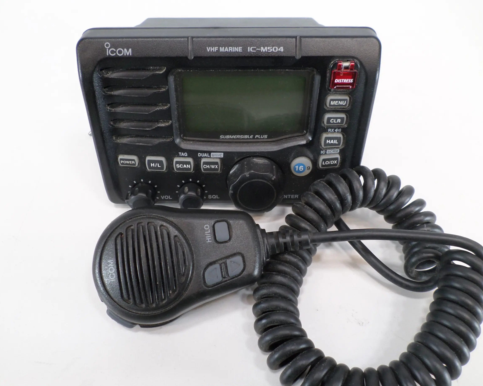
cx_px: 235
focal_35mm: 27
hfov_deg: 64.1
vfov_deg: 53.2
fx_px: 386
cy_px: 186
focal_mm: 4.5
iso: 100
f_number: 2.5
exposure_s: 1/30
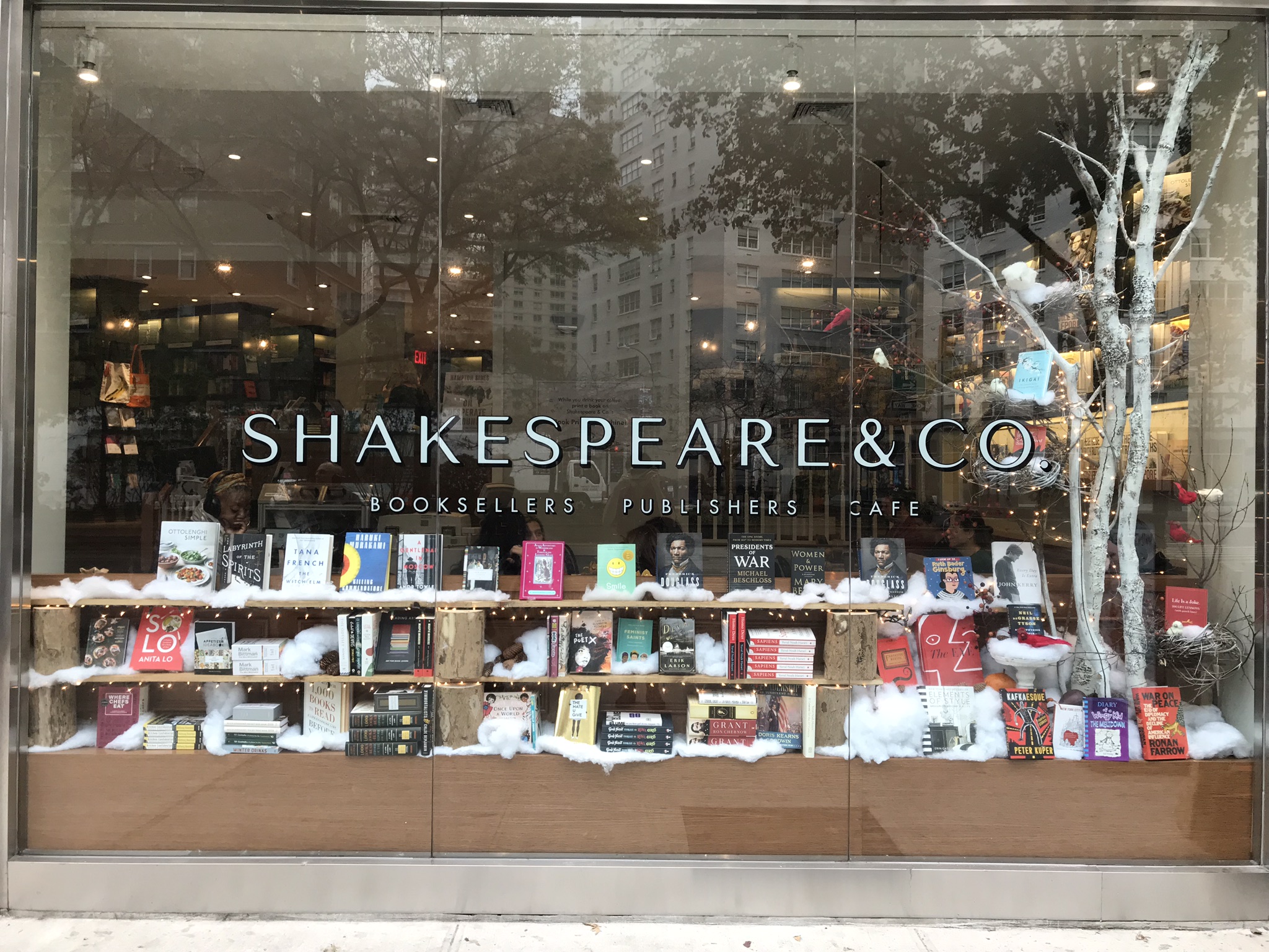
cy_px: 476
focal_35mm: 28
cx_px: 634
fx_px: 1026
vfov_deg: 49.7
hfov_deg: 63.4
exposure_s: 1/120
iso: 40
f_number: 1.8
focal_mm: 3.99
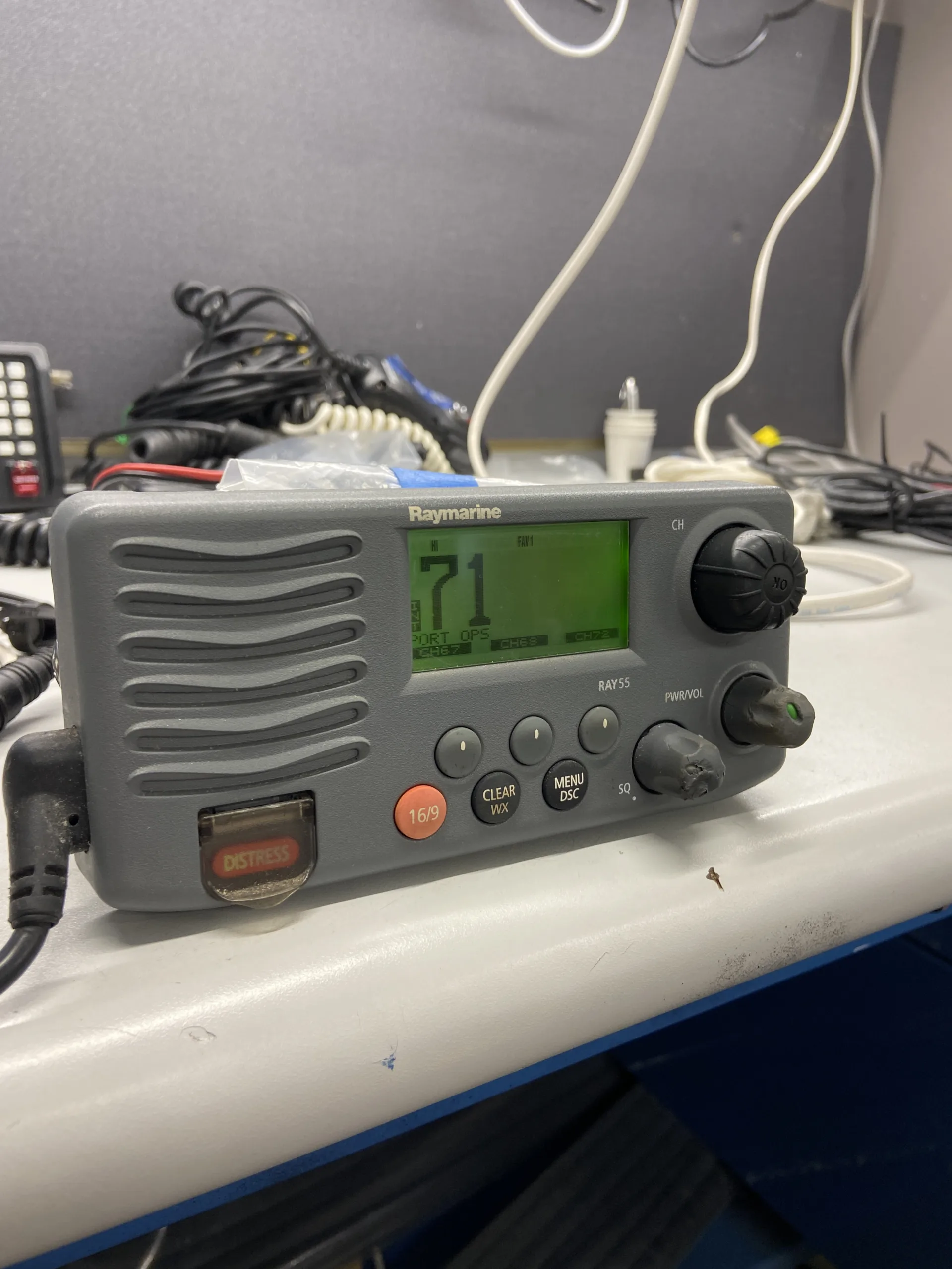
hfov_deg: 53.1
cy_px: 634
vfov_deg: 67.3
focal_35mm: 26
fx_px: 953
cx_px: 476
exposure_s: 1/60
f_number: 1.8
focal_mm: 4.25
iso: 64
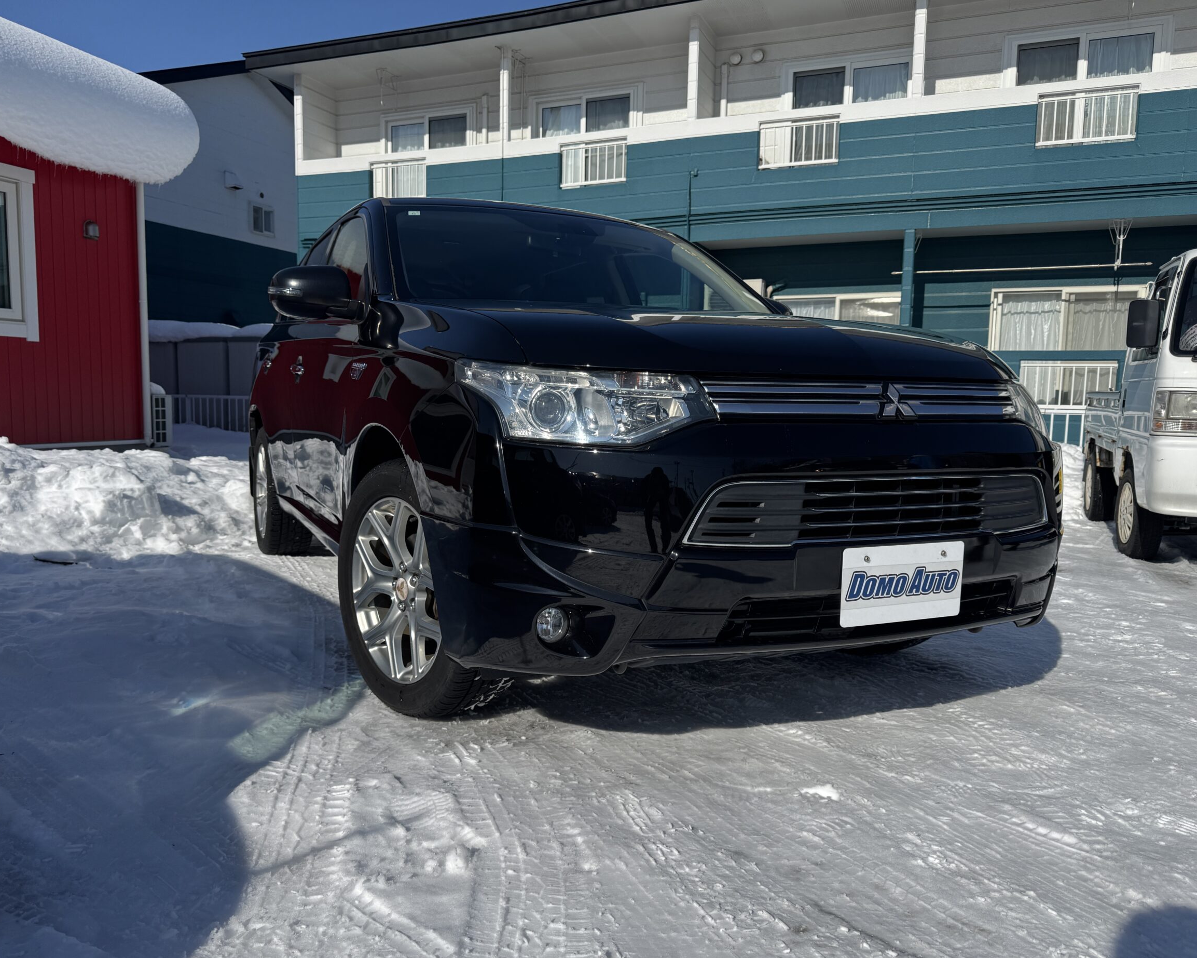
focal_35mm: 26
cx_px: 567
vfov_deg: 54.9
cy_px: 490
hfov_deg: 66.0
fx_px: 921
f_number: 1.78
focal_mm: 6.76
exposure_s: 1/9009
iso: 80
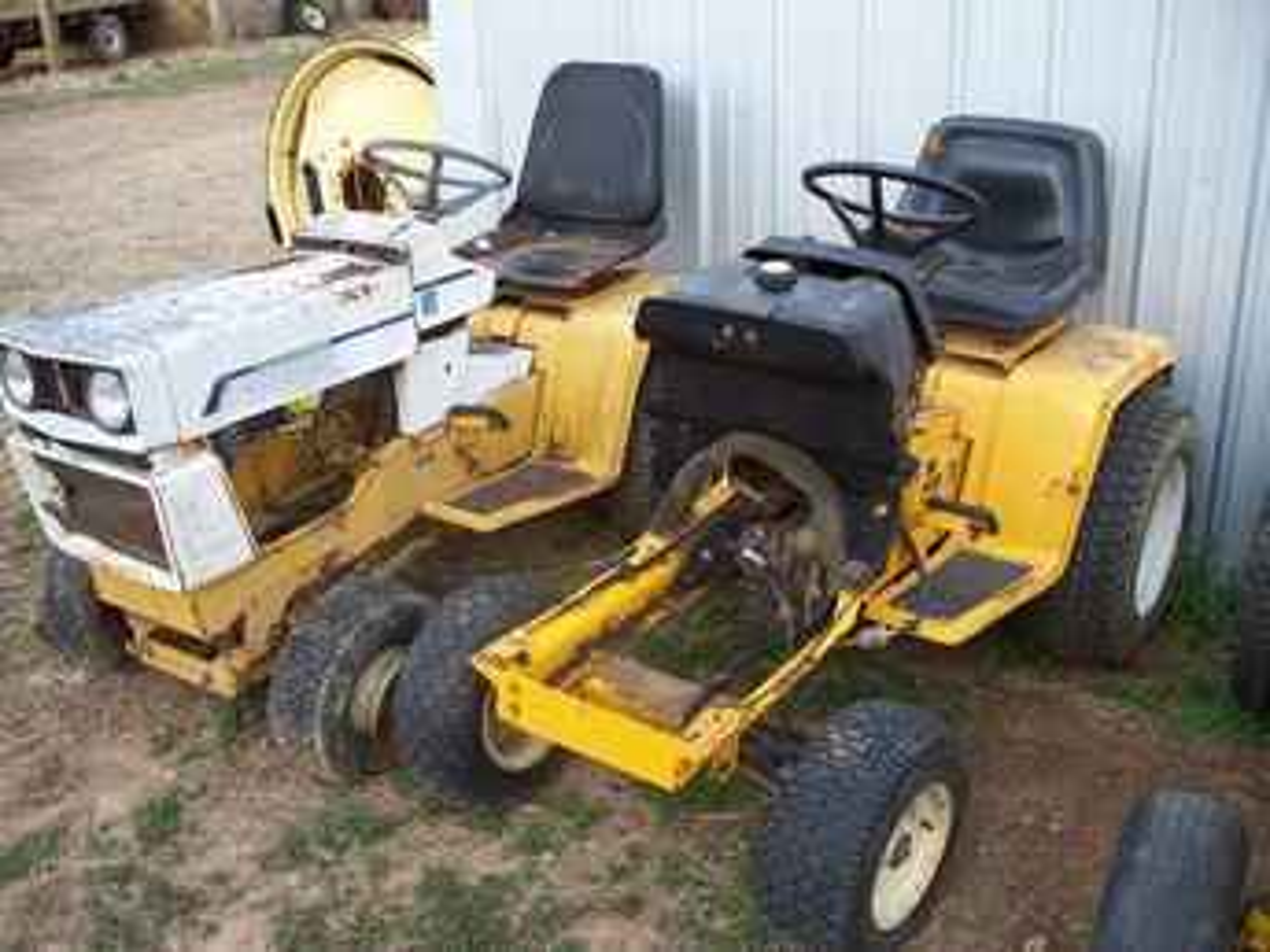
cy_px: 476
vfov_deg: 38.7
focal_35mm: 37
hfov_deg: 50.1
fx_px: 1357
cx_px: 635
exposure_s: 1/80
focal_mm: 7.8
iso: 64
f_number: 2.8
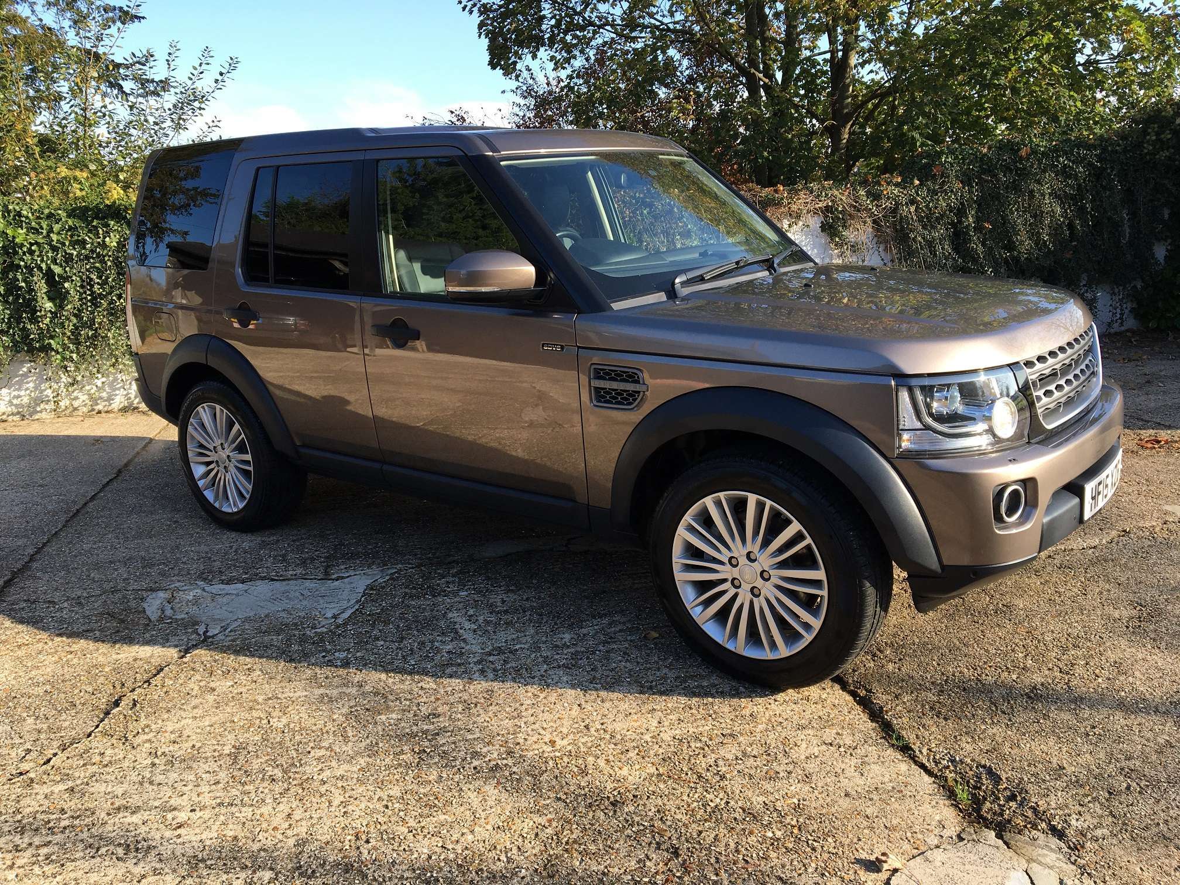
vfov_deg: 48.2
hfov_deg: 61.7
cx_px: 590
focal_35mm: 29
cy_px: 442
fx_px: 989
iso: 25
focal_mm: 4.15
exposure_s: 1/432
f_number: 2.2
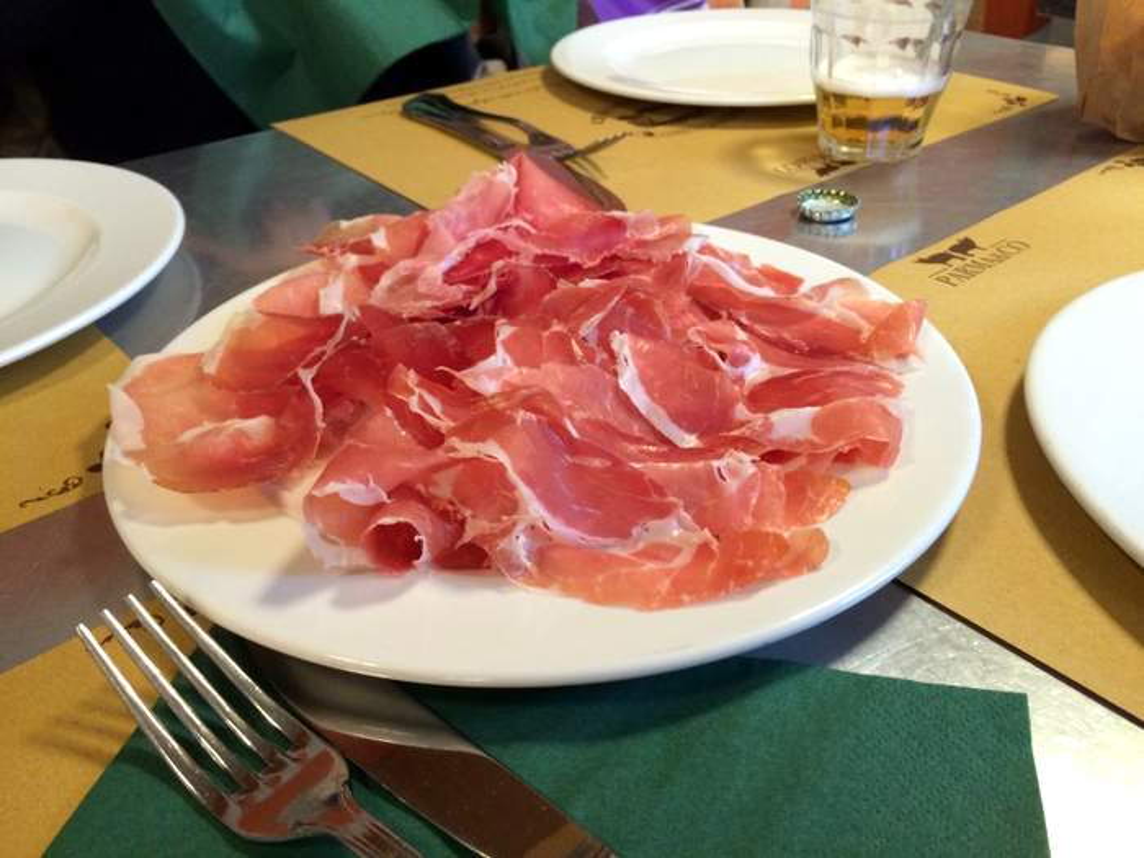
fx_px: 958
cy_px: 429
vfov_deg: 48.2
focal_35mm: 29
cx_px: 572
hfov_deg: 61.7
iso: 250
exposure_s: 1/33
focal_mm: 4.15
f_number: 2.2
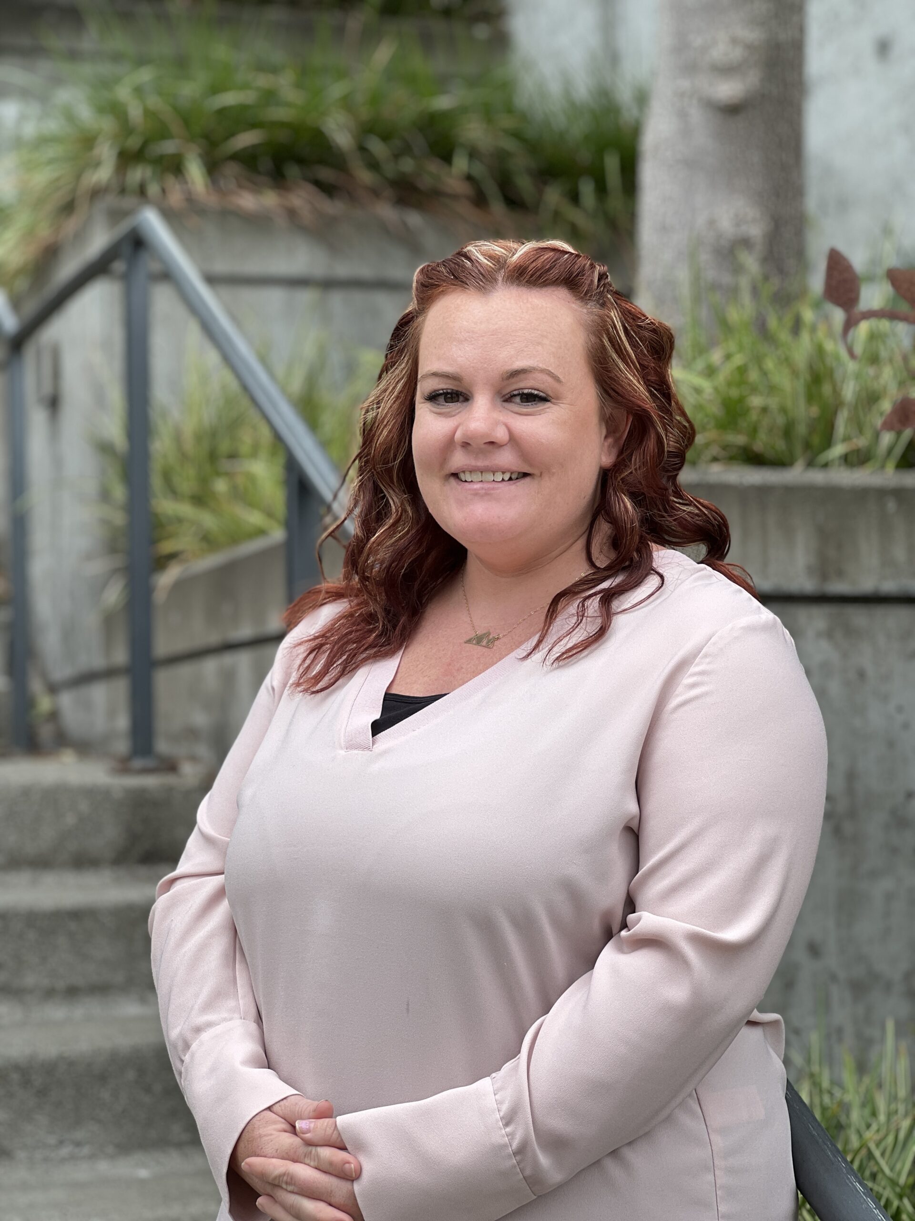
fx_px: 2714
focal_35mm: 77
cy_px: 610
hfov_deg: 19.1
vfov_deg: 25.3
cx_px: 458
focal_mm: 9
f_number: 2.8
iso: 25
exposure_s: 1/156
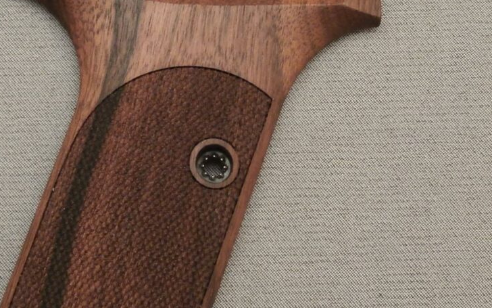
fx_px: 1100
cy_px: 190
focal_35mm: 82
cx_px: 149
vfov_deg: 15.9
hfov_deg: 25.0
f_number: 4.1
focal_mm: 9.76
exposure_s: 1/10
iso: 400
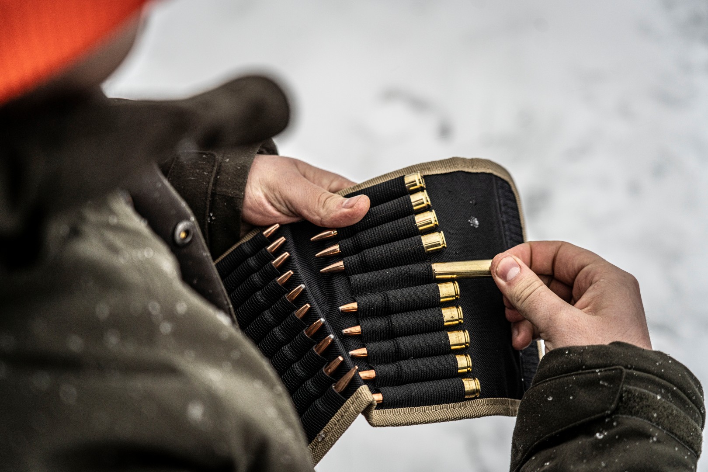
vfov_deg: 20.9
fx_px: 1278
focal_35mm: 65
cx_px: 354
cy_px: 236
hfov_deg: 31.0
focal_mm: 65
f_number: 4
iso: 640
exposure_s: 1/320
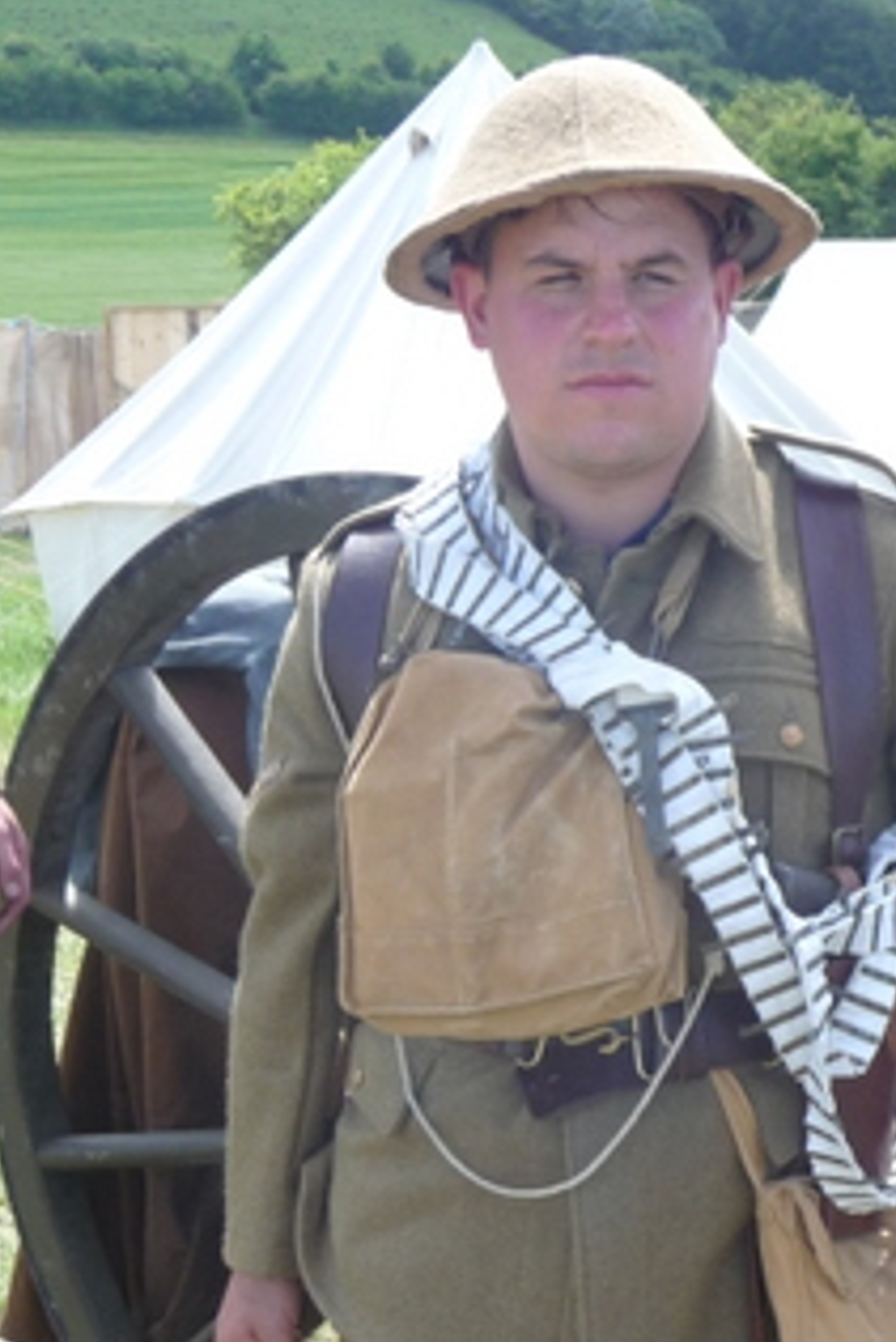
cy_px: 1338
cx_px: 578
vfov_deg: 24.2
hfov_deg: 17.1
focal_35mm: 80
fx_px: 2983
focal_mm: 6.3
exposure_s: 1/200
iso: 100
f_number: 3.8
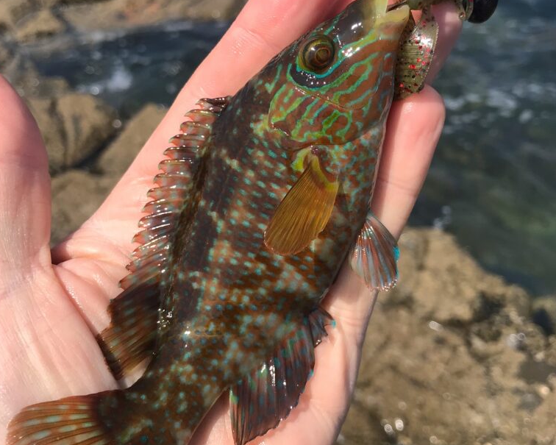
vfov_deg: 40.1
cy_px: 228
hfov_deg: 49.1
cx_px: 274
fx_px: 609
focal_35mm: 37
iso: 20
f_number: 1.8
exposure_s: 1/2083
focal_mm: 3.99
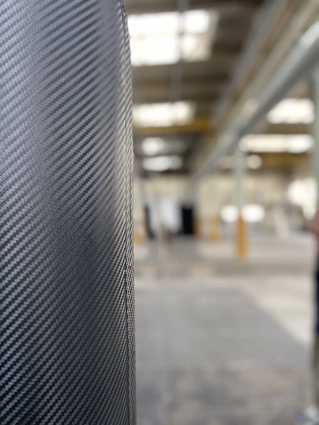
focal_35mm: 26
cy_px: 212
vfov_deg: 67.3
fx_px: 319
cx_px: 160
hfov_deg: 53.1
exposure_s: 1/88
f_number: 1.6
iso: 125
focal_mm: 4.2
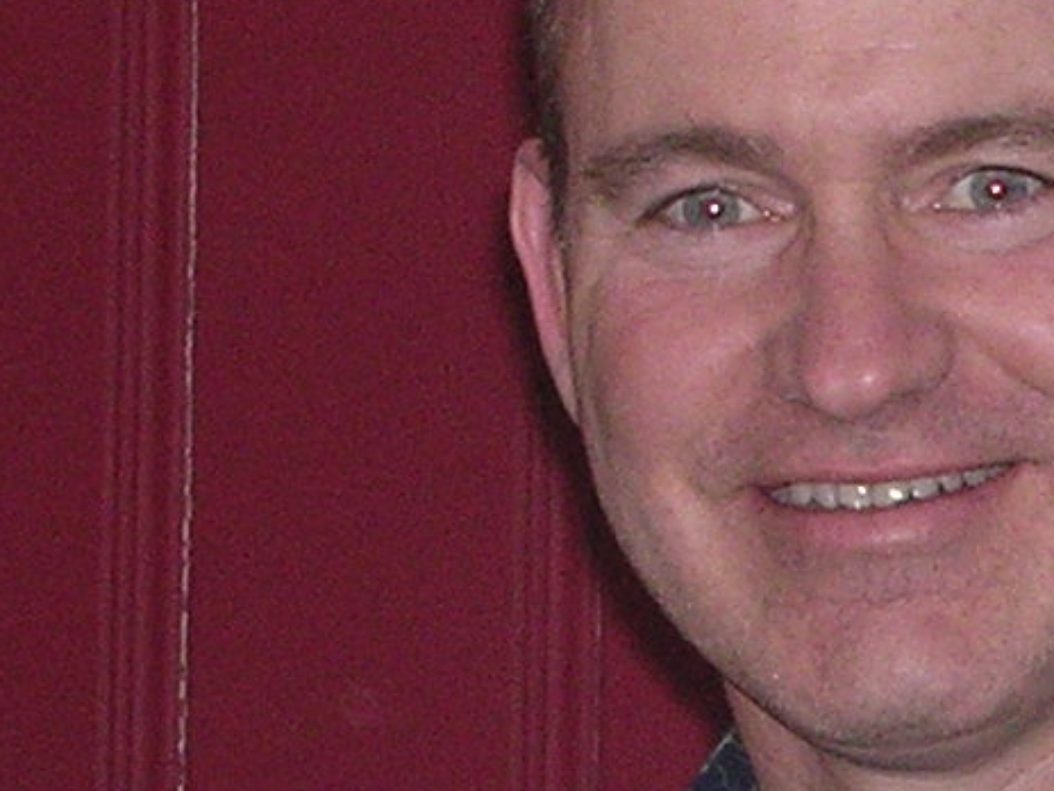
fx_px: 8465
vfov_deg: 5.3
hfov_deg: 7.1
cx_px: 997
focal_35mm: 278
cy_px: 823
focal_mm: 9.6
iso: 225
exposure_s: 1/60.1
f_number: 3.5
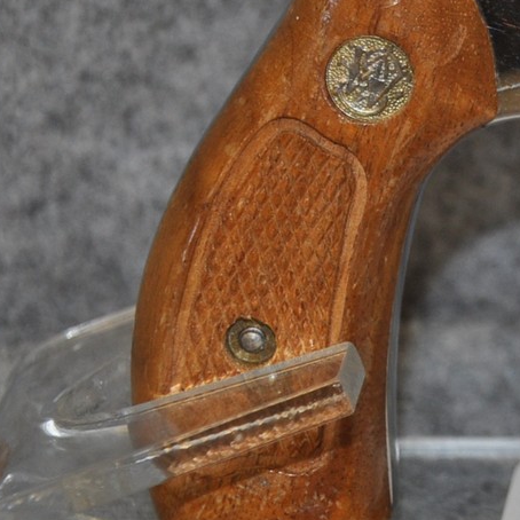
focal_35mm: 226
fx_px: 3841
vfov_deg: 7.7
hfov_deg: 7.5
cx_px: 937
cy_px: 43
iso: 280
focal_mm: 42
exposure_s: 1/60
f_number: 4.8
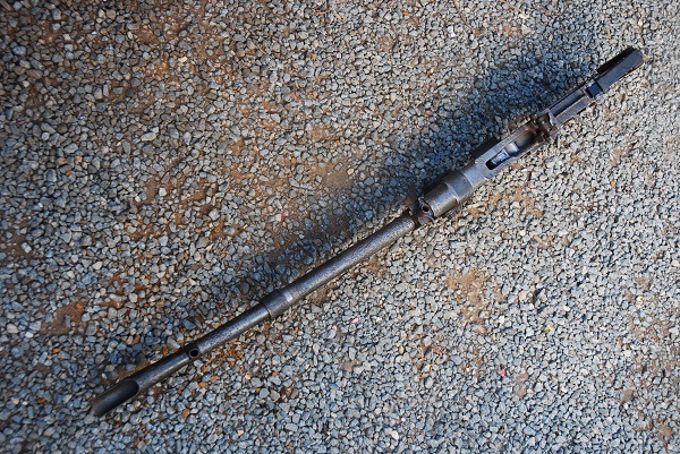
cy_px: 227
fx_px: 766
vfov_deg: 33.1
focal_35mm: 40
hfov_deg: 47.9
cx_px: 340
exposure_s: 1/100
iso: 200
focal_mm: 27
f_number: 5
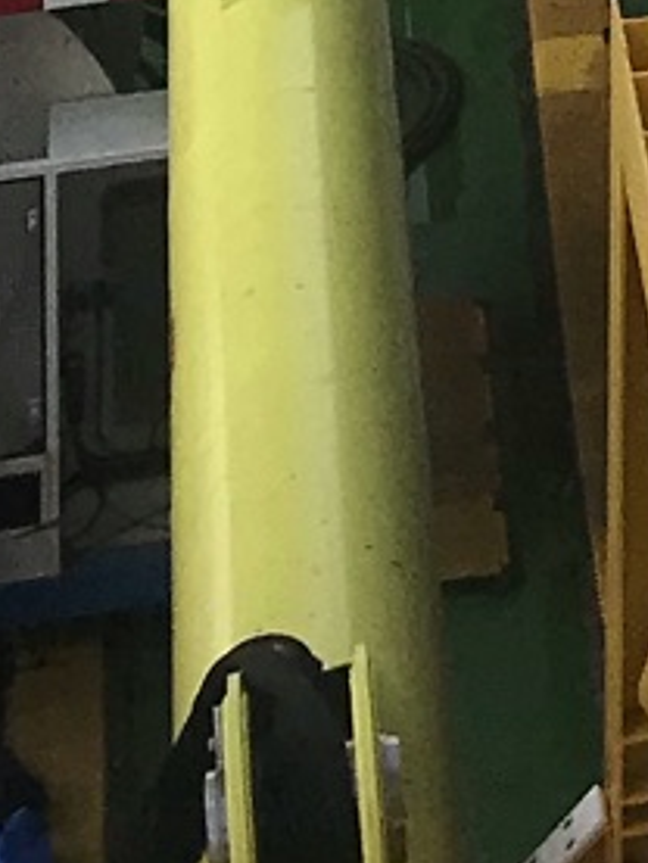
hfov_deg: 6.7
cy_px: -2100
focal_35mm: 207
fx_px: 5163
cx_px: 1704
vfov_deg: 7.7
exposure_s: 1/2398
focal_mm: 3.99
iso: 20
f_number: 1.8
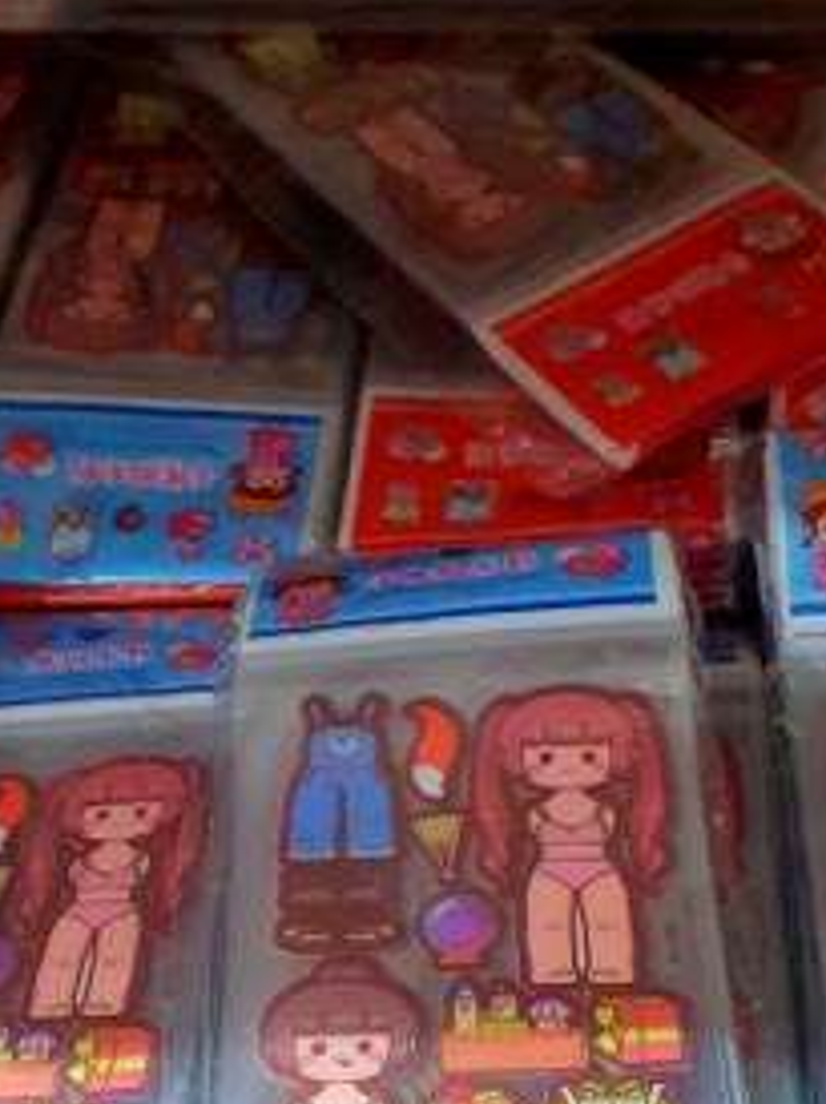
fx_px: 1816
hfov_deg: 25.6
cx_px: 379
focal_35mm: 57
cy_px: 979
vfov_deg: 32.3
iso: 640
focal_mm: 4.32
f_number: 2.4
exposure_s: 1/33
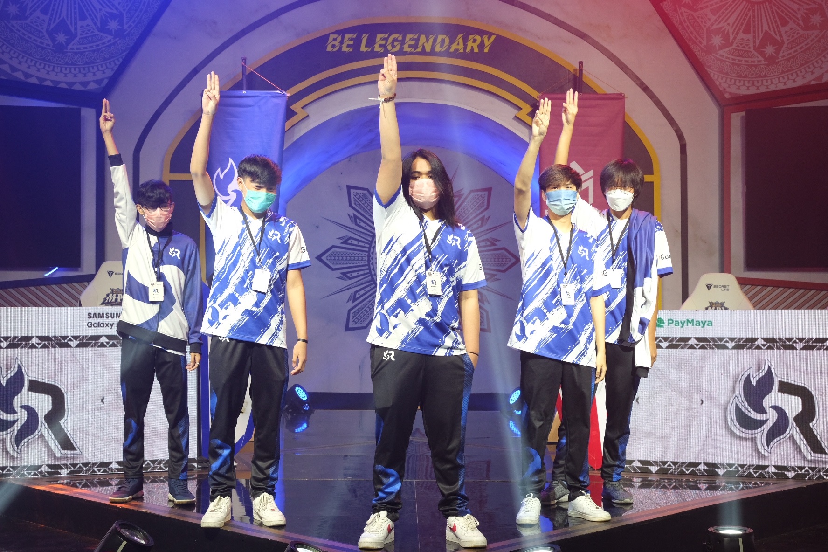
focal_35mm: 50
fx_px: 1150
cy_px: 276
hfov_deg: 39.6
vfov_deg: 27.0
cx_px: 414
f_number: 5.6
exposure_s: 1/125
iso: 1250
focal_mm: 33
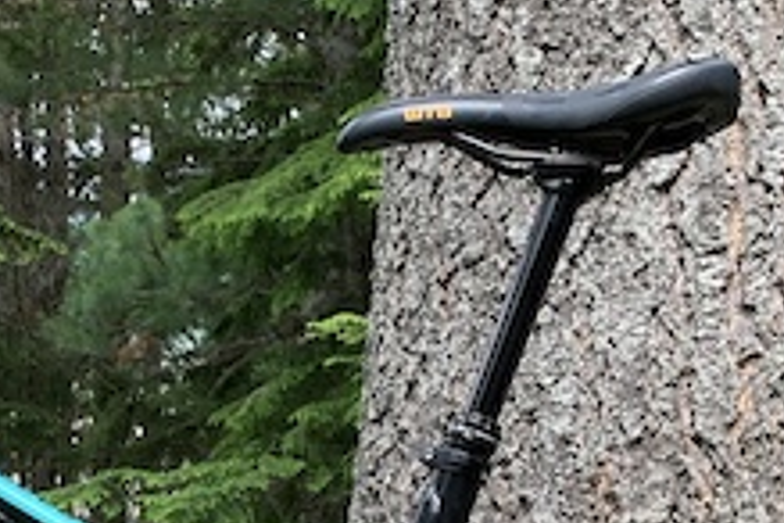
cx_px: 154
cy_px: 935
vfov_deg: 12.6
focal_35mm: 99
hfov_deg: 20.4
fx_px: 2156
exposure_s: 1/121
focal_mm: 4.25
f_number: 1.8
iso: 32
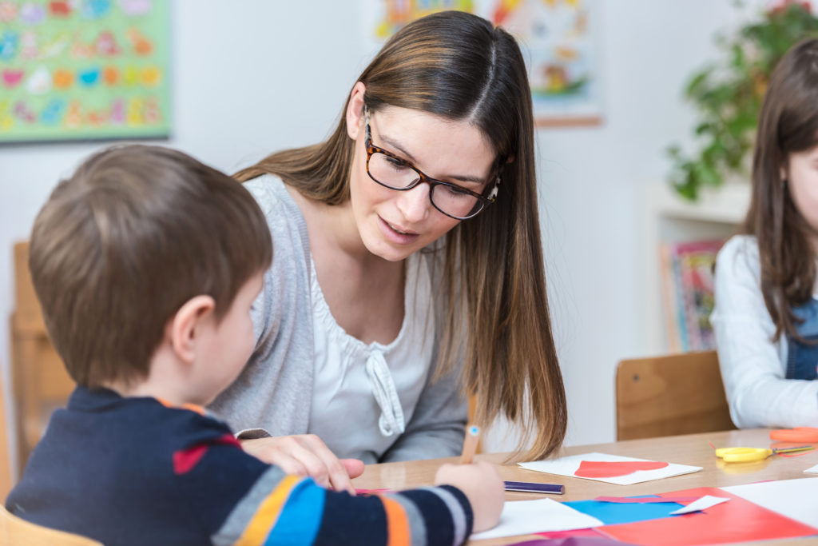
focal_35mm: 112
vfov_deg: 12.2
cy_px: 273
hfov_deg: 18.3
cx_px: 409
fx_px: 2545
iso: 200
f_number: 3.5
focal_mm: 112
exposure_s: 1/100
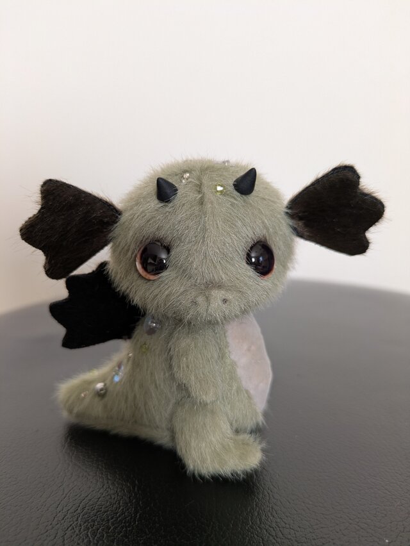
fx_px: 394
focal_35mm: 25
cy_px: 273
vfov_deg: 69.4
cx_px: 205
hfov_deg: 54.9
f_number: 1.89
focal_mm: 5.43
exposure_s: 1/24
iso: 92
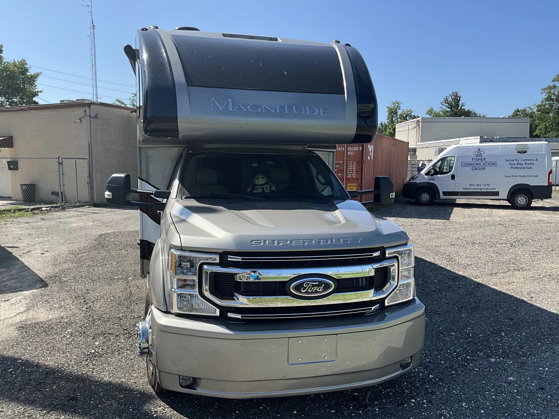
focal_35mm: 29
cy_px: 210
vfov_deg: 48.2
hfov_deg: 61.7
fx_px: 468
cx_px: 280
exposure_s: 1/1279
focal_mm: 3
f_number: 1.8
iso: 25
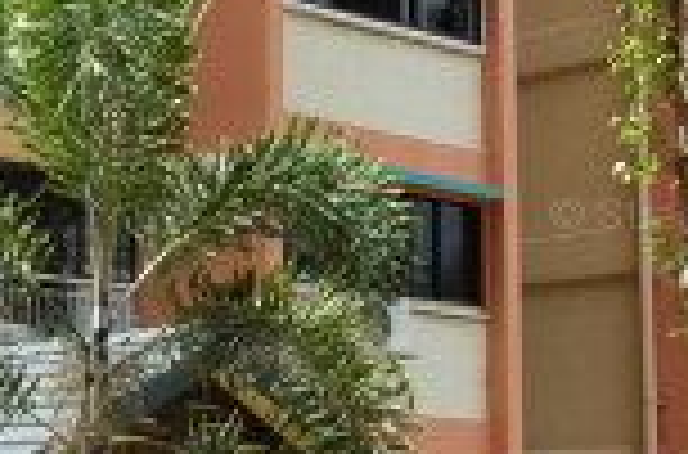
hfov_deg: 18.4
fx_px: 2058
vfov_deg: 12.6
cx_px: -13
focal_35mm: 108
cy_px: 115
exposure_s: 1/800
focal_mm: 20
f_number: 5.6
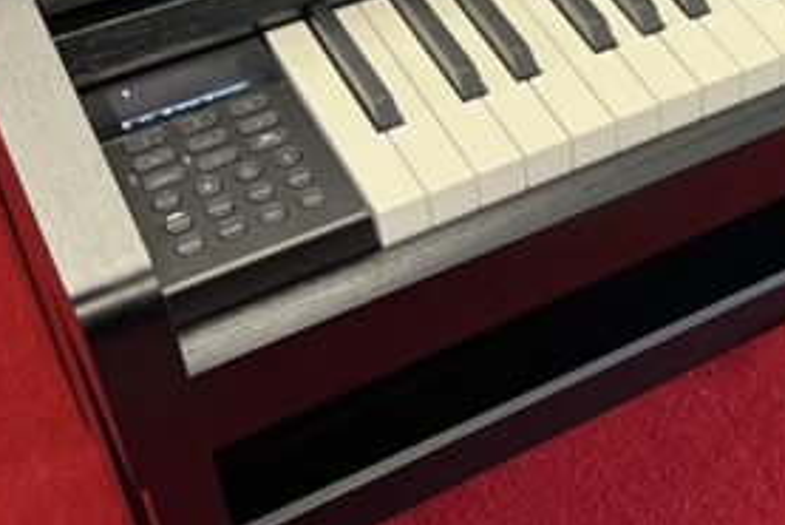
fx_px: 1702
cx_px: 1051
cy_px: -48
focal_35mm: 78
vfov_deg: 17.0
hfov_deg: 22.8
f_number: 1.5
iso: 125
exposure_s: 1/60
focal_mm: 5.7
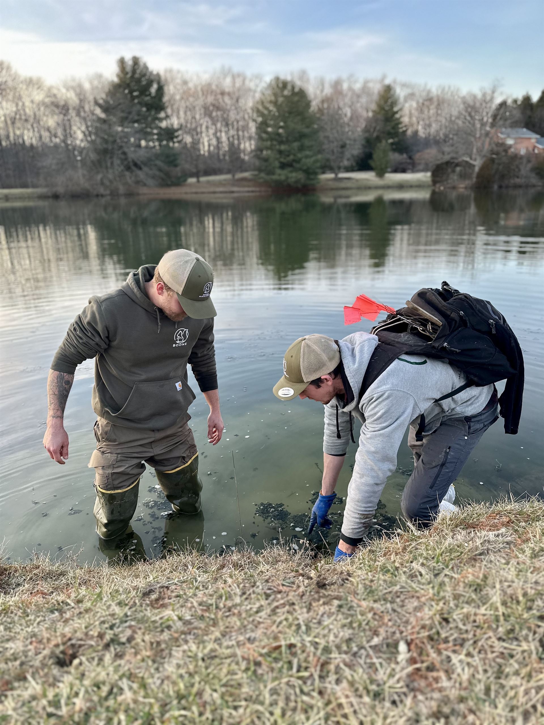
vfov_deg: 71.6
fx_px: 503
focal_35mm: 24
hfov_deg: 56.8
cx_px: 272
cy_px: 362
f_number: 1.78
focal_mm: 6.86
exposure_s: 1/165
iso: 80
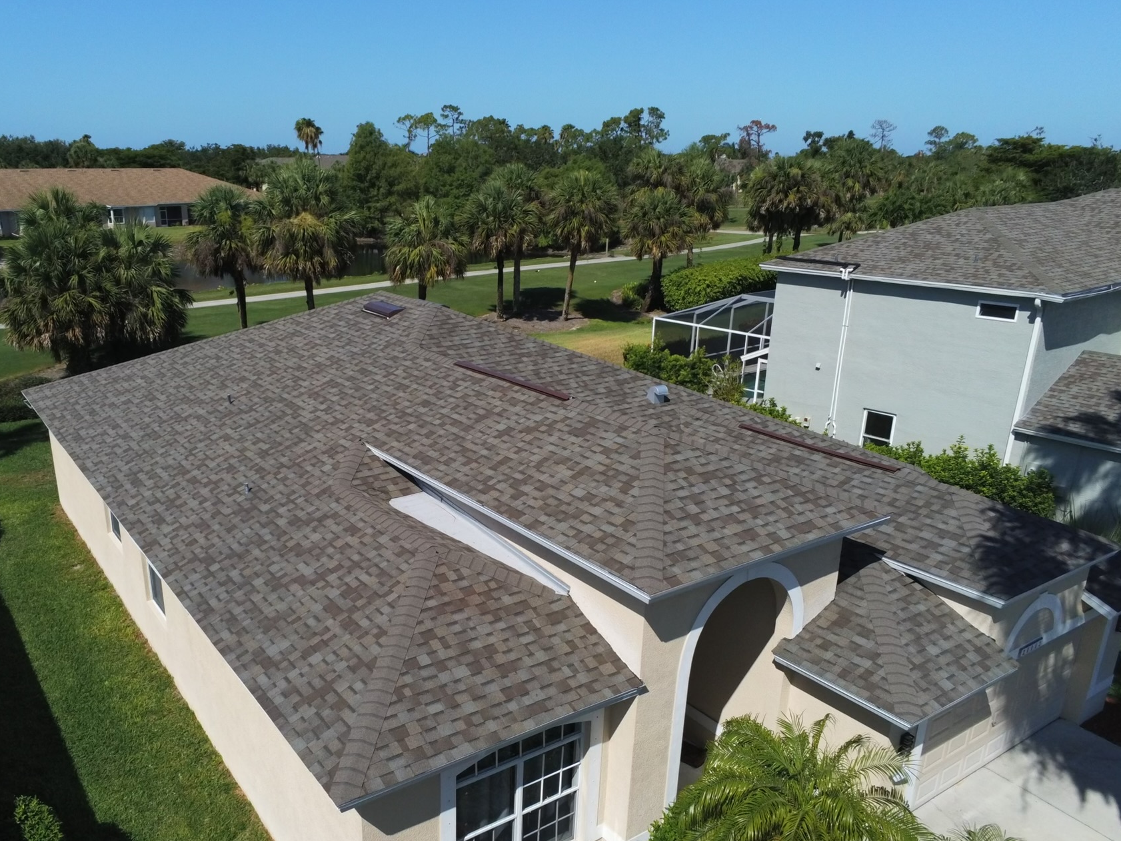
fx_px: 907
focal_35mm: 28
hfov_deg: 63.0
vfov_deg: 49.6
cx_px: 457
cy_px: 474
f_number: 2.4
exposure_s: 1/3846
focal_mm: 4
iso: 146
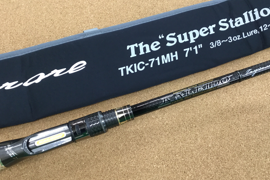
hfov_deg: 45.4
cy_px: 87
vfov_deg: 31.2
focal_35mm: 43
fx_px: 323
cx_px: 147
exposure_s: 1/30
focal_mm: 3.3
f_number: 2.4
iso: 80
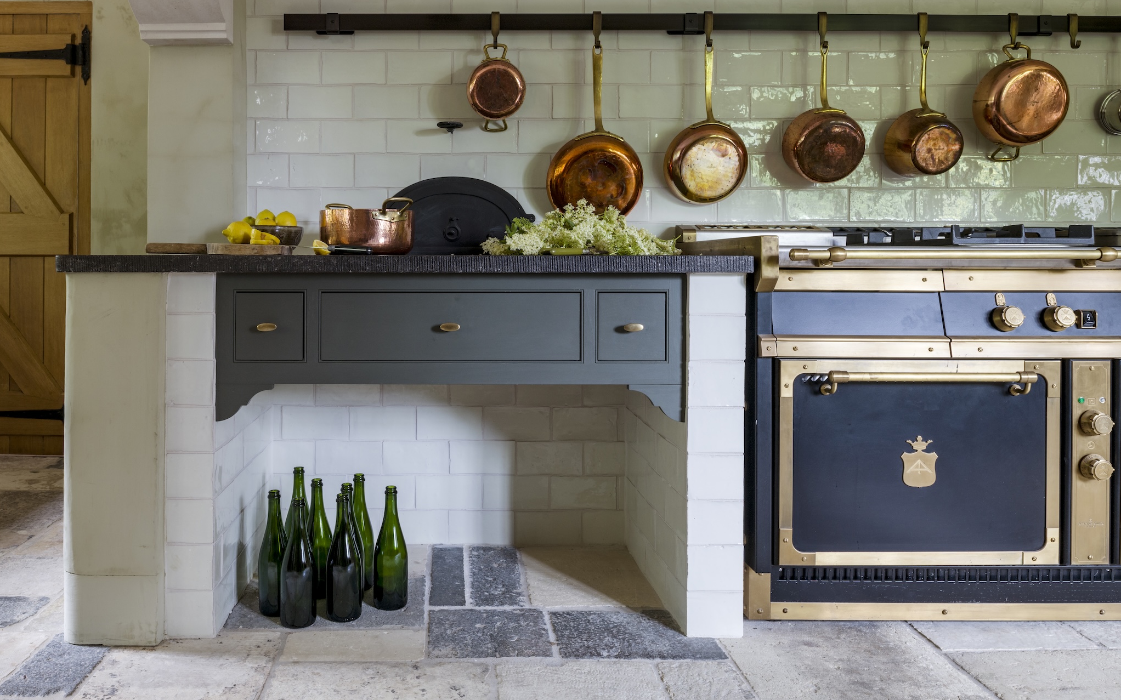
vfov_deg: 46.0
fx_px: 825
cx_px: 558
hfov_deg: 68.4
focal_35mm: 27
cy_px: 318
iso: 200
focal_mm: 24
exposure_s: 1.6
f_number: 11
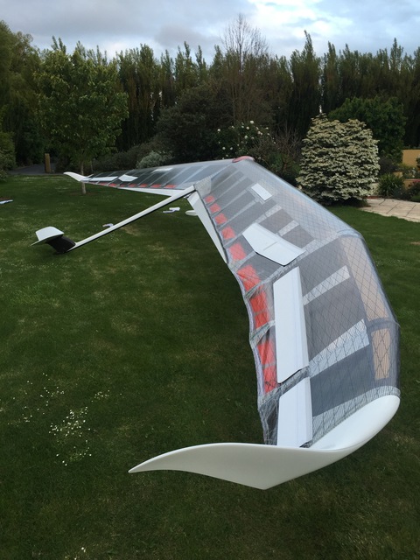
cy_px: 280
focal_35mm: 29
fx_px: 469
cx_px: 210
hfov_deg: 48.2
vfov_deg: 61.7
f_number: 2.2
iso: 32
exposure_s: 1/50
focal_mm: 4.15
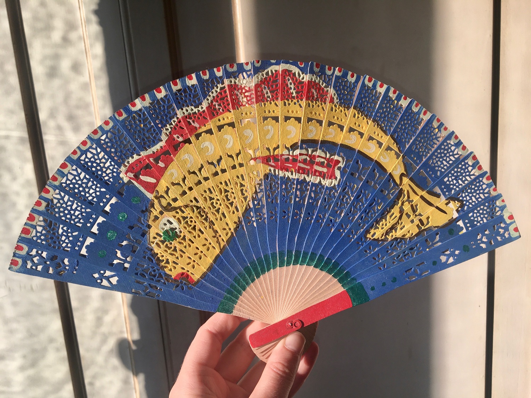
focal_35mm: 29
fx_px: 445
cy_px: 199
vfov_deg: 48.2
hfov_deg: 61.7
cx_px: 266
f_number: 2.2
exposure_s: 1/620
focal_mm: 4.15
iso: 25
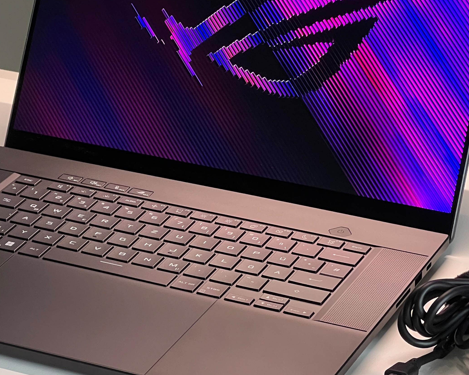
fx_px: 2026
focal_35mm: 146
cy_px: 151
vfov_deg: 10.6
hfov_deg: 13.2
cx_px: 240
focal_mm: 9
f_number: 2.8
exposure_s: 1/60
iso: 400
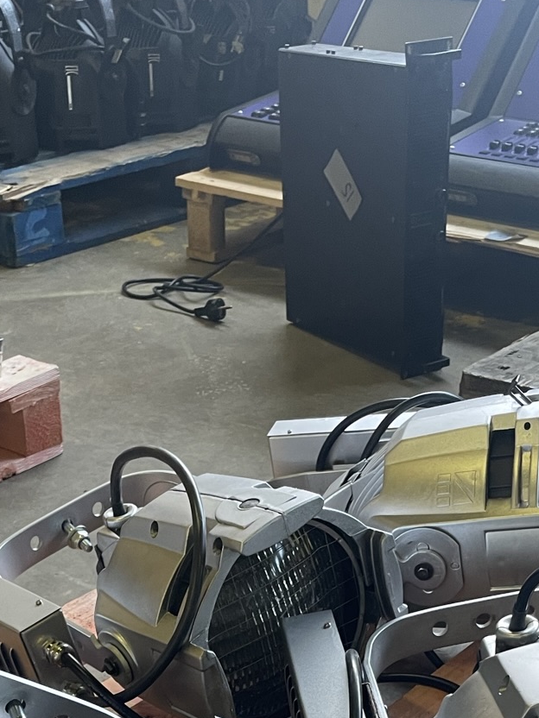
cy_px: 851
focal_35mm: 64
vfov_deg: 26.9
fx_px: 1329
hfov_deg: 22.9
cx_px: 283
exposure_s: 1/50
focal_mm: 4.2
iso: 160
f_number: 1.6
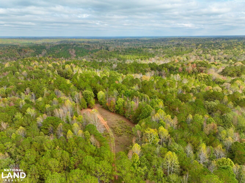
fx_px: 170
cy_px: 92
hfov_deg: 71.6
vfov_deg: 56.8
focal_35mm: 24
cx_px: 122
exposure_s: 1/1000
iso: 200
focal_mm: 12.29
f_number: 2.8
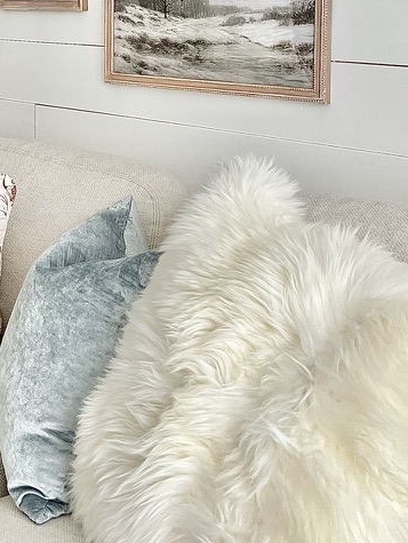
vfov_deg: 33.0
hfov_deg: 25.4
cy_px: 82
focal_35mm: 56
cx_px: 51
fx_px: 879
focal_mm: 5.1
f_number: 1.6
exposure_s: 1/60
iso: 160
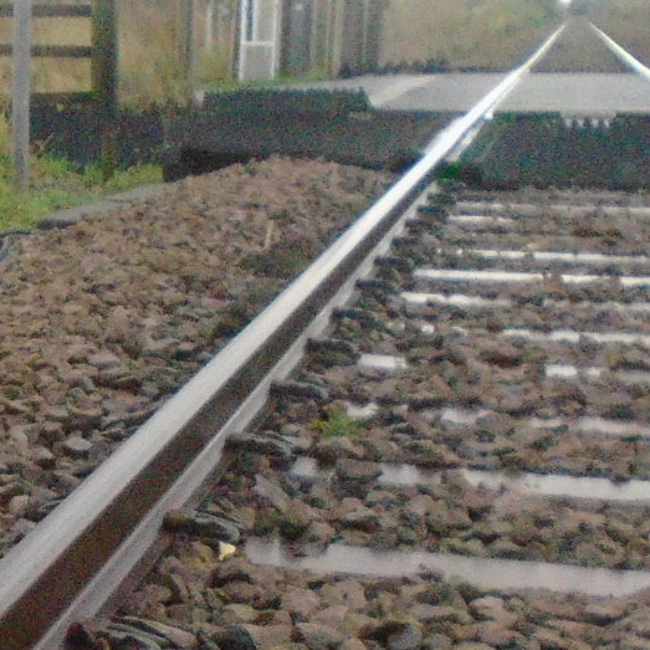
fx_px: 1912
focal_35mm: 90
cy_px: 492
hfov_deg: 18.2
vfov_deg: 19.2
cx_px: -144
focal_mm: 4.6
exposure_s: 1/160
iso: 800
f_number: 3.2
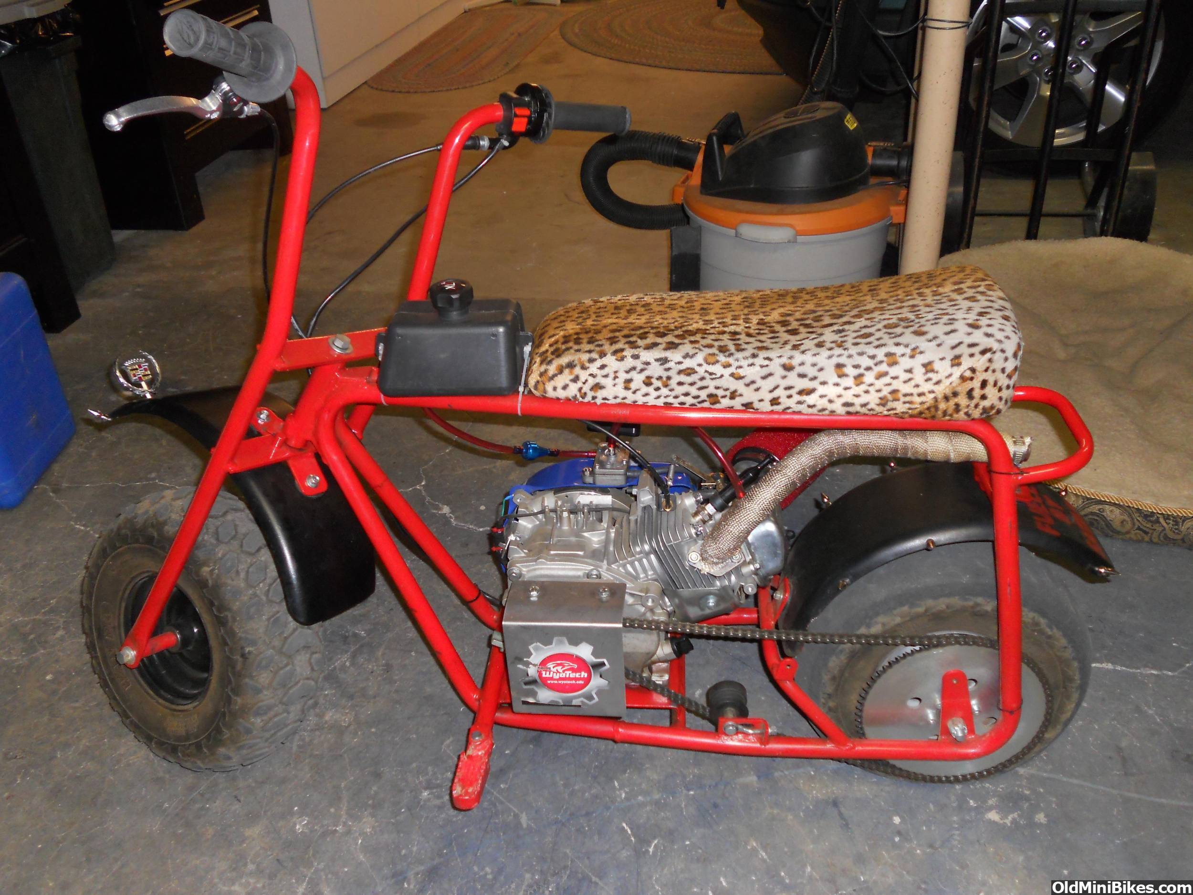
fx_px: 1103
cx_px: 596
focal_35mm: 32
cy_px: 448
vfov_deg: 44.2
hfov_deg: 56.8
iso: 200
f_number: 3.5
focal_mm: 5.8
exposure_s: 1/25
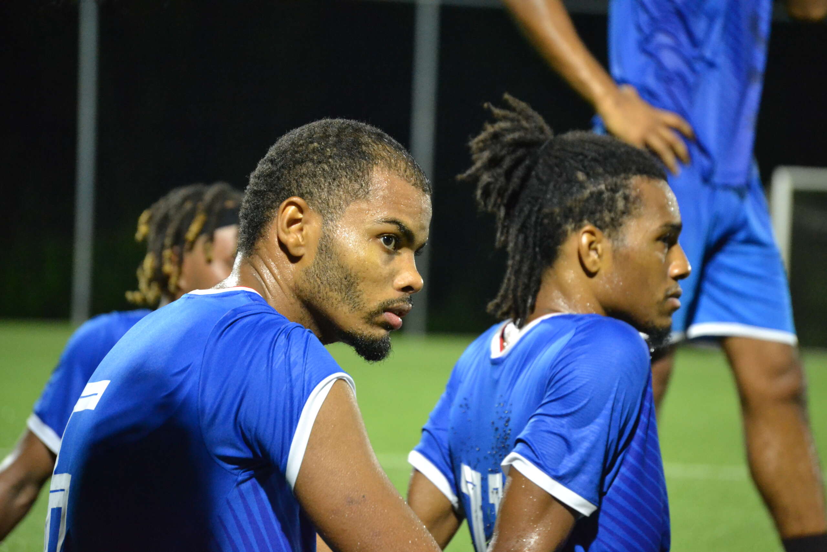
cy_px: 276
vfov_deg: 6.3
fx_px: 4996
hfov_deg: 9.5
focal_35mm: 218
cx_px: 414
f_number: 5
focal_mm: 145
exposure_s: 1/60
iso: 3200
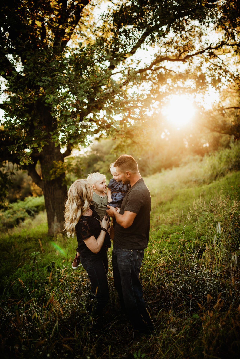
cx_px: 120
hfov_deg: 37.9
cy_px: 180
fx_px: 350
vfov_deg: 54.4
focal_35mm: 35
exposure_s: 1/400
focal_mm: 35
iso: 200
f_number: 1.8
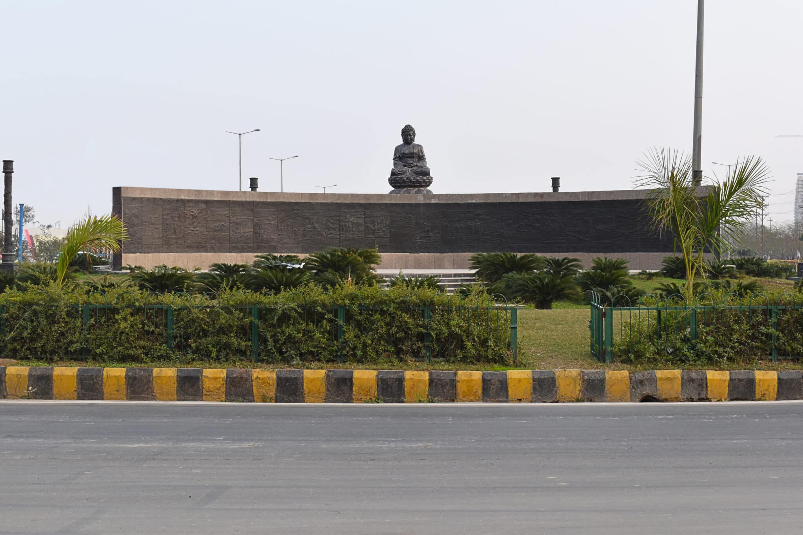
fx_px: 1271
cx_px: 402
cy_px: 268
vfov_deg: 23.8
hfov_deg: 35.1
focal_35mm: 57
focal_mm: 38
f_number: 8
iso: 280
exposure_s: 1/250
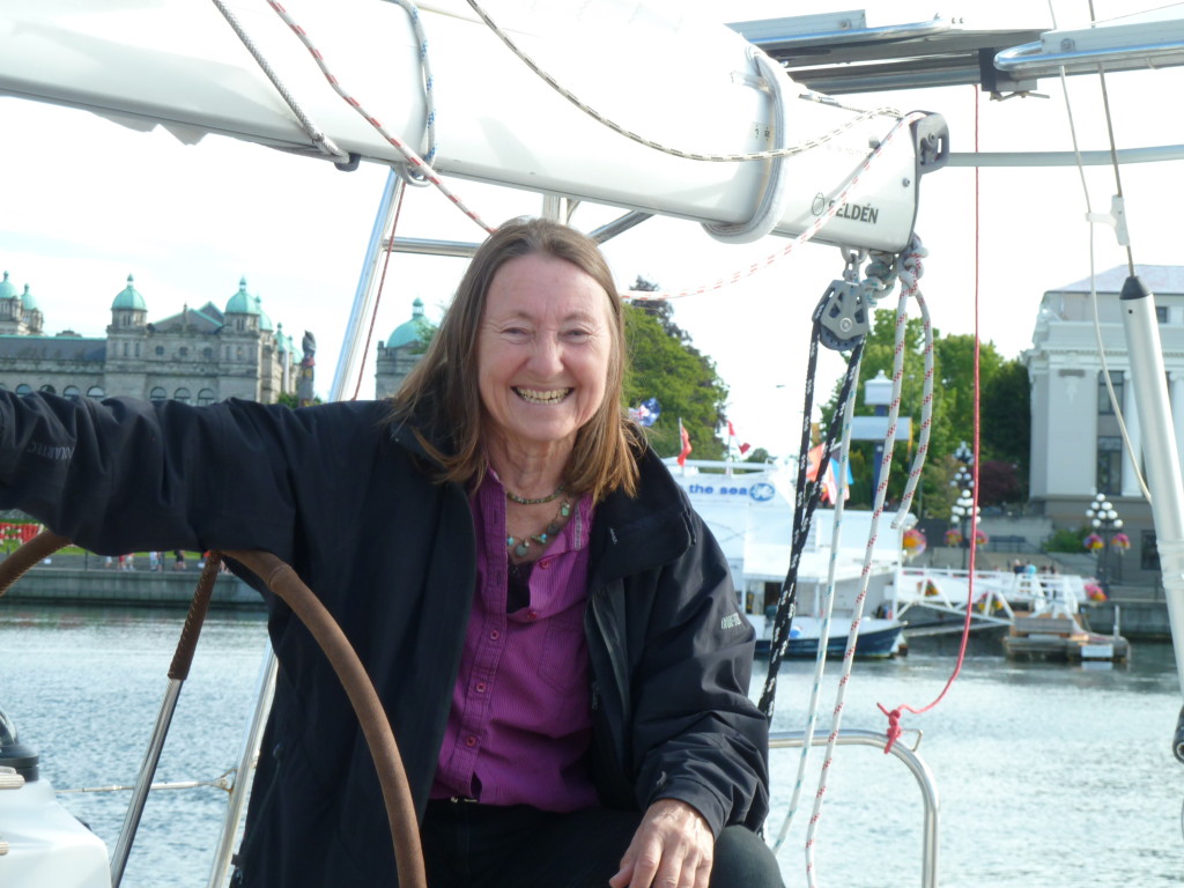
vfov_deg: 16.4
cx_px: 592
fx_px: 3078
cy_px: 444
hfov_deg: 21.8
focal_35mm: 90
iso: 80
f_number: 4.3
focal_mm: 14.7
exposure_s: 1/125
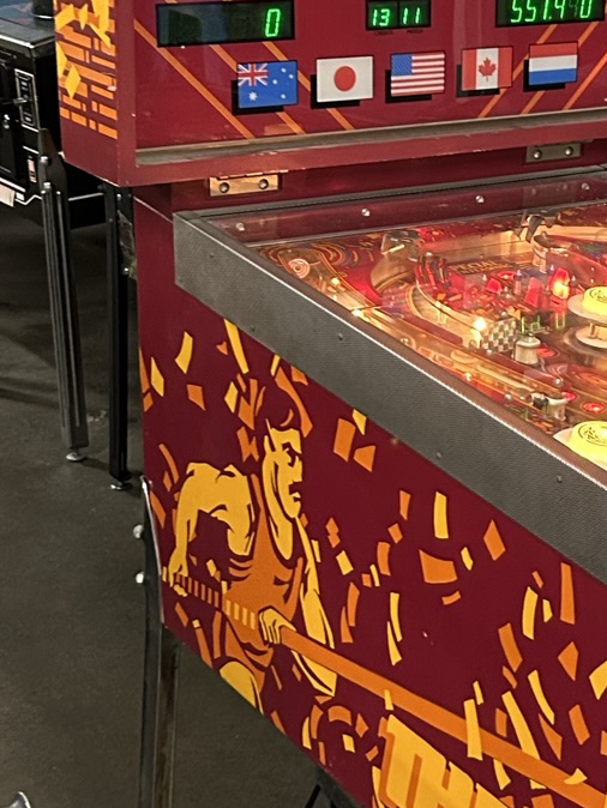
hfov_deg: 18.4
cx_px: 547
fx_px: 1846
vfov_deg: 24.7
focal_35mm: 79
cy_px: 388
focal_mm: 5.7
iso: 400
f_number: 1.5
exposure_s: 1/40
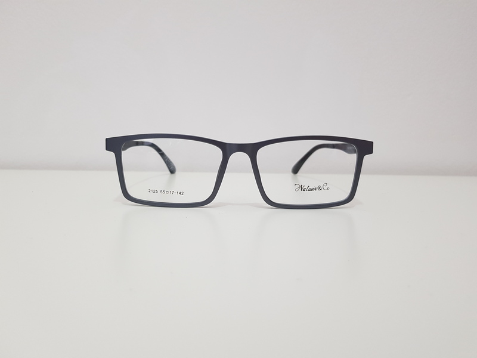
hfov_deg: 67.3
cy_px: 179
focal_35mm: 26
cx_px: 238
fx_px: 358
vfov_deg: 53.1
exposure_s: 1/50
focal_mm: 4.2
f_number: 1.7
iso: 125
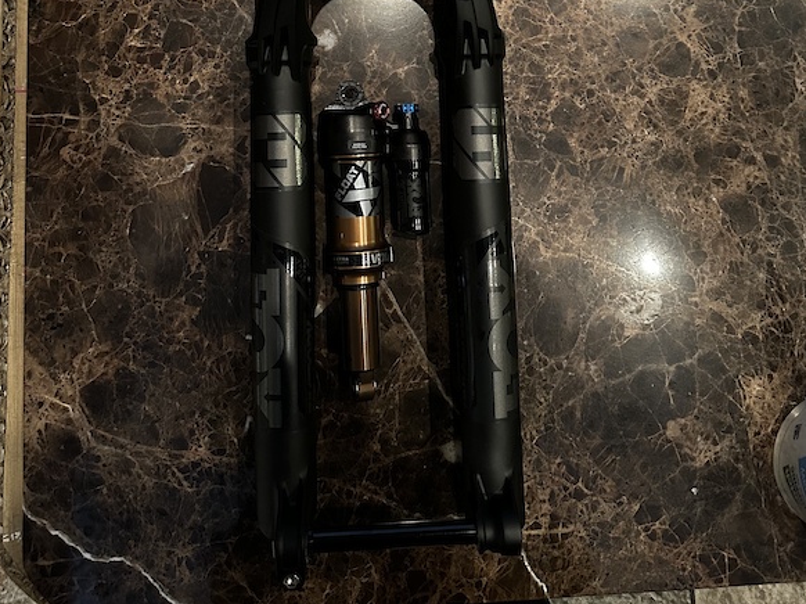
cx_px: 395
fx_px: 768
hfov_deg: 55.4
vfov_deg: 39.6
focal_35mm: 33
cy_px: 53
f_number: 1.78
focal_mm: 6.86
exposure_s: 1/30
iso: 1000
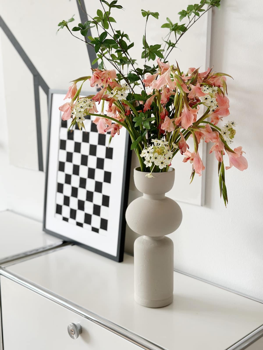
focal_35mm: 48
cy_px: 175
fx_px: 486
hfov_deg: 30.3
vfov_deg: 39.7
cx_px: 132
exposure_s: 1/132
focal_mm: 6.86
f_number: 1.78
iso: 64
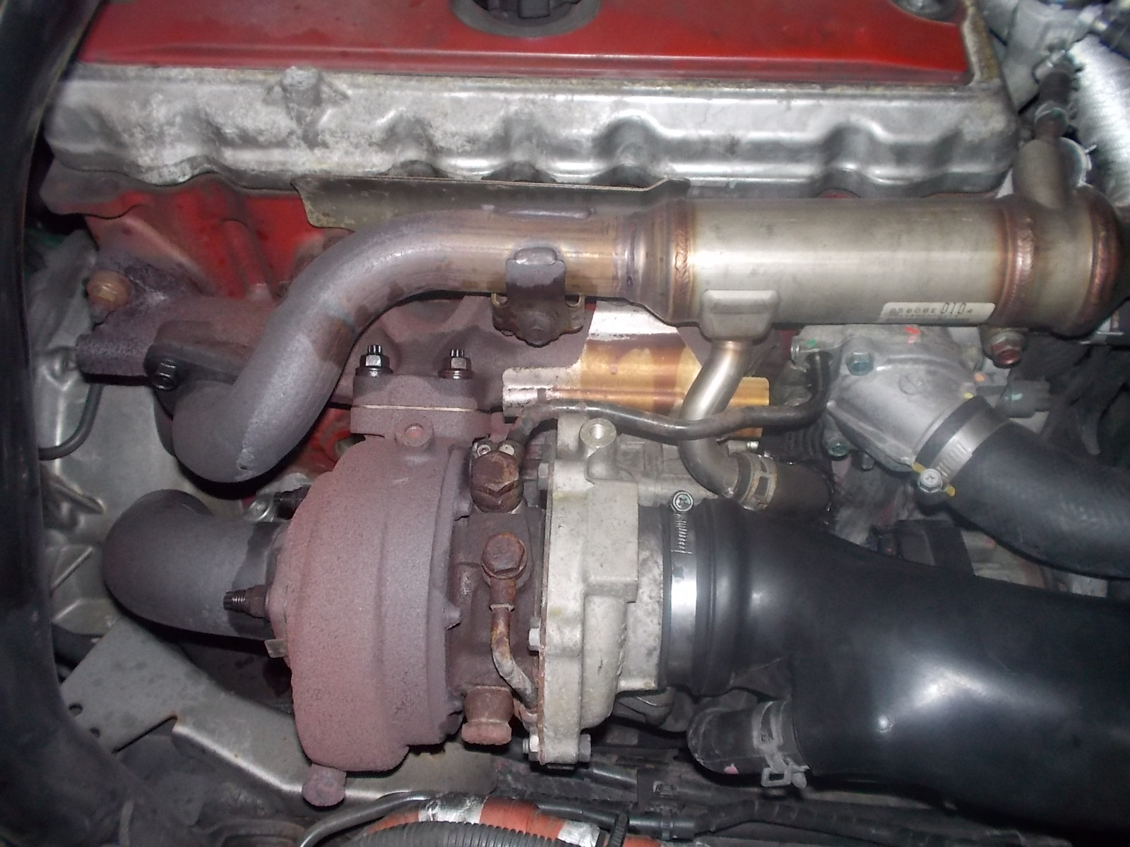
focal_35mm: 29
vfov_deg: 48.2
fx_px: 947
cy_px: 424
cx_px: 565
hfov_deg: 61.7
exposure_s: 1/25
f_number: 3.3
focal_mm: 4.1
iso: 200
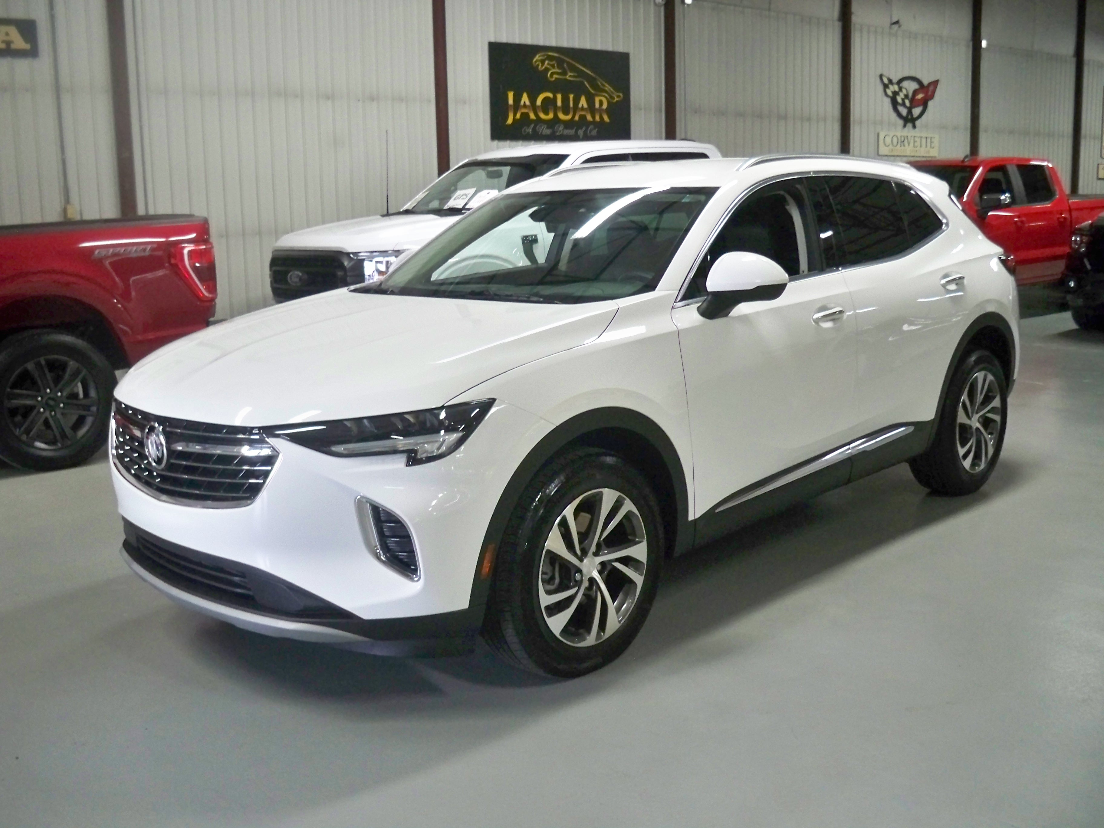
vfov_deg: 40.7
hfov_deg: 52.6
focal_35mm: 35
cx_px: 552
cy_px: 414
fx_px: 1116
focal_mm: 6.3
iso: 400
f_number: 3.1
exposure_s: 1/60
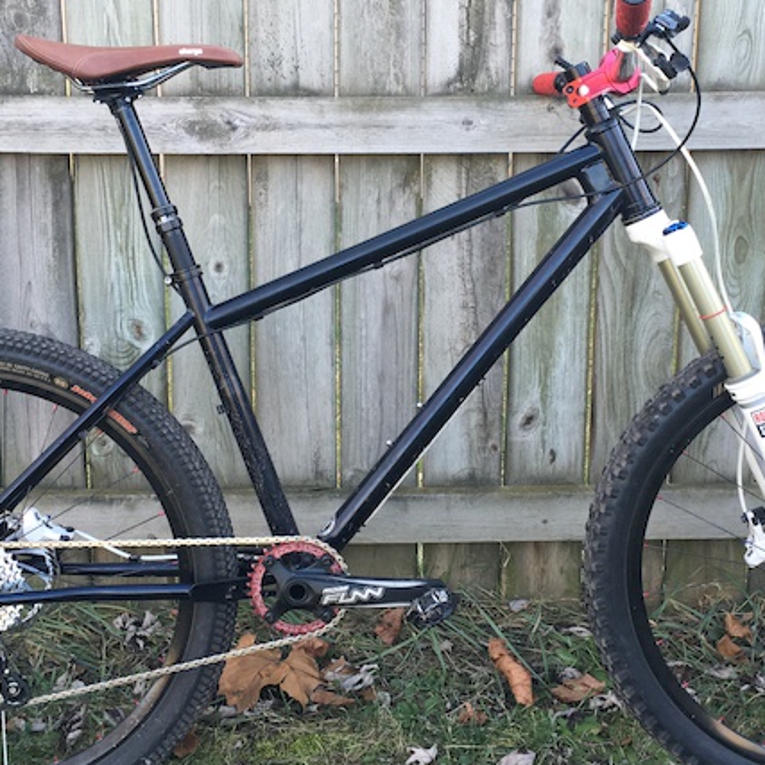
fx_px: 1200
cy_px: 369
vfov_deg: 35.4
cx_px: 405
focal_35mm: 48
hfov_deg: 35.3
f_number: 2.2
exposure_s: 1/120
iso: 40
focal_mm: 4.15
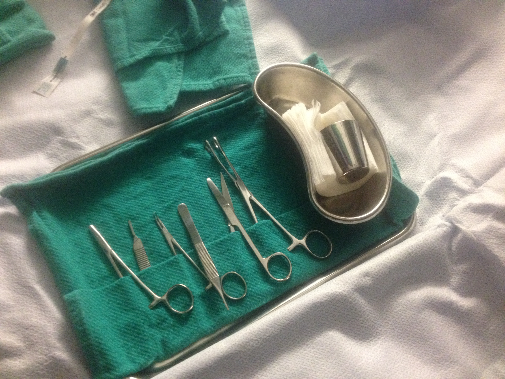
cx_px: 252
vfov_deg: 40.7
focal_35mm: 35
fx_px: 511
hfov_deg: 52.6
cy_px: 190
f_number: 2.4
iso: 400
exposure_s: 1/17
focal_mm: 4.28
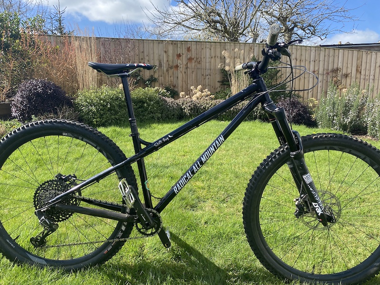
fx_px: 285
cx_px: 190
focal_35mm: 26
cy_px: 142
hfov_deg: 67.3
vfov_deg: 53.1
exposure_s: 1/1245
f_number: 1.8
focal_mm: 4.25
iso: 32
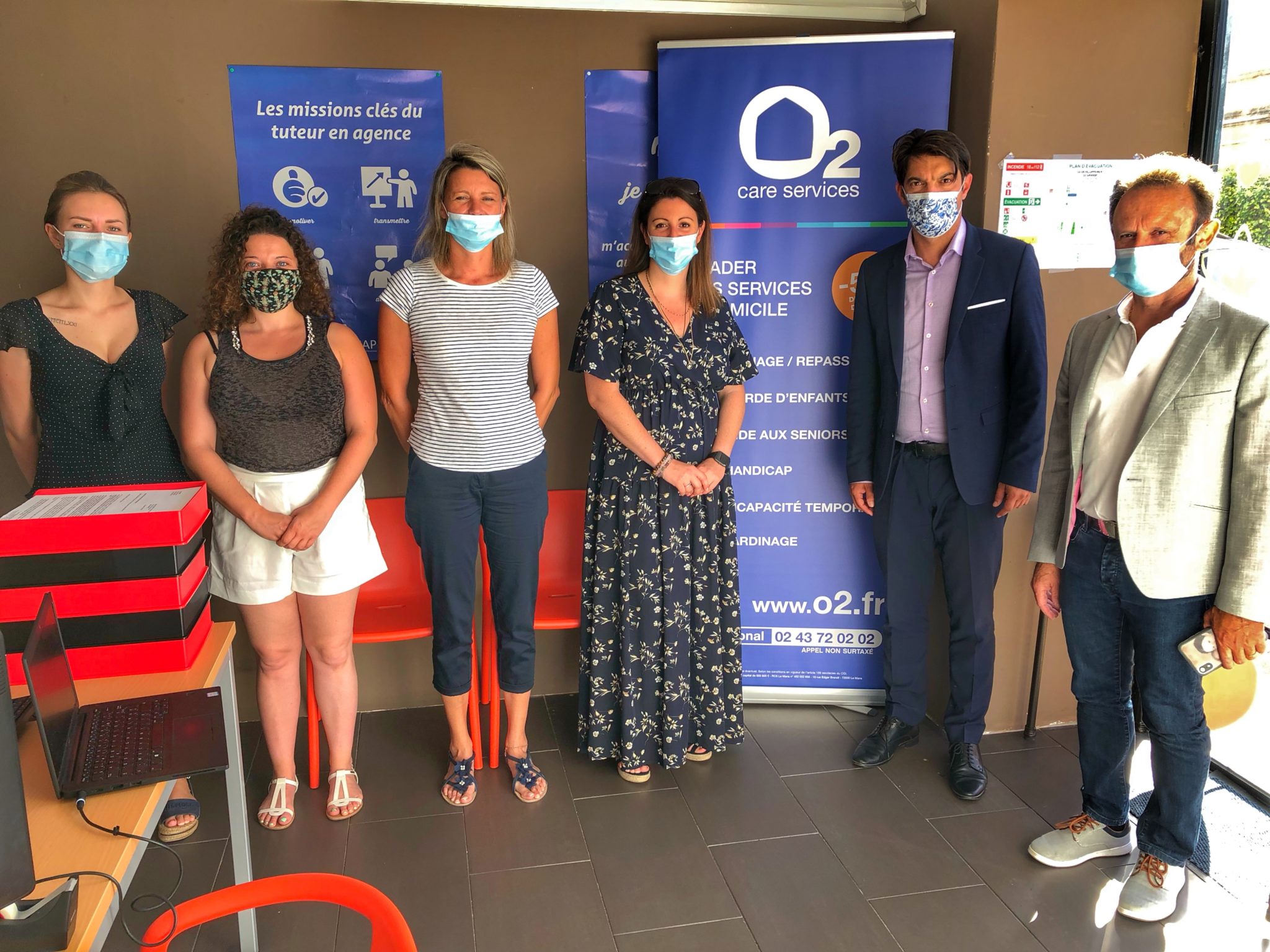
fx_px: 1027
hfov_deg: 63.4
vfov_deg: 49.7
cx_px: 635
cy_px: 476
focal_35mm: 28
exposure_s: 1/100
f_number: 1.8
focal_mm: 3.99
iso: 32
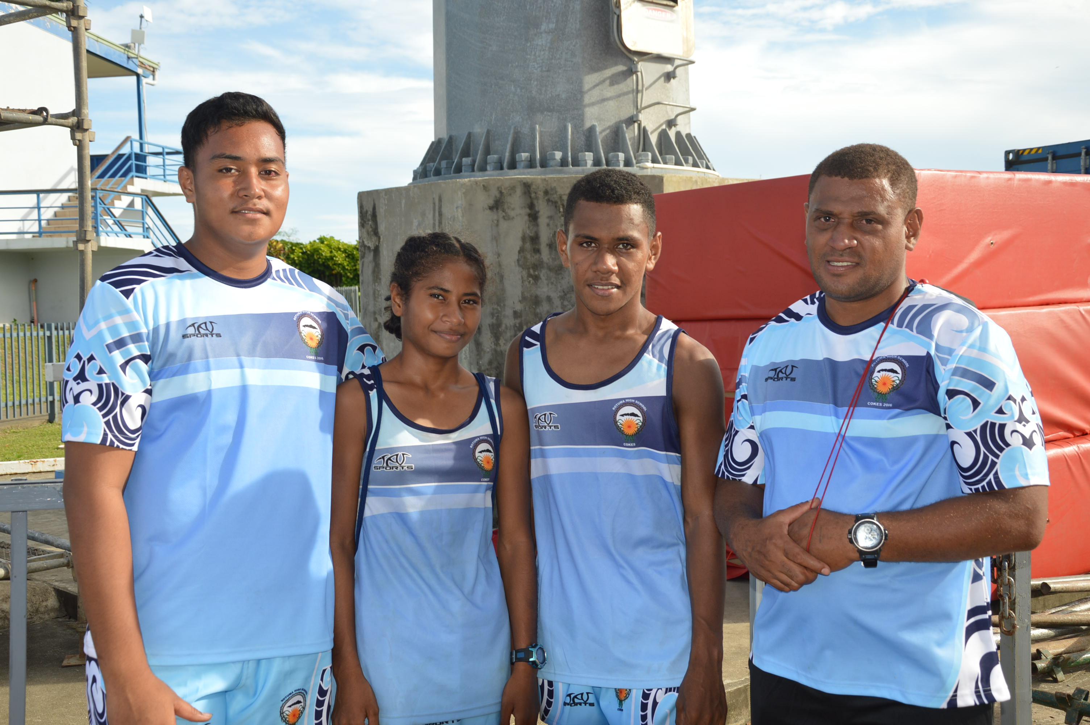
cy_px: 362
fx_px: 1271
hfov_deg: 46.4
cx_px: 545
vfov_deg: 31.8
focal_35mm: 42
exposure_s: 1/200
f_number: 6.3
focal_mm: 28
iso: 100
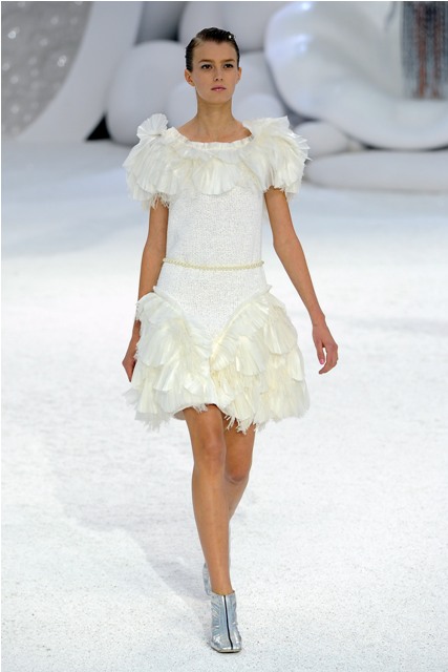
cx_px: 224
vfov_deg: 10.3
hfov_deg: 6.9
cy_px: 336
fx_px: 3731
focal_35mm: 200
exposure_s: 1/1250
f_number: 5.6
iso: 800
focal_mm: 200
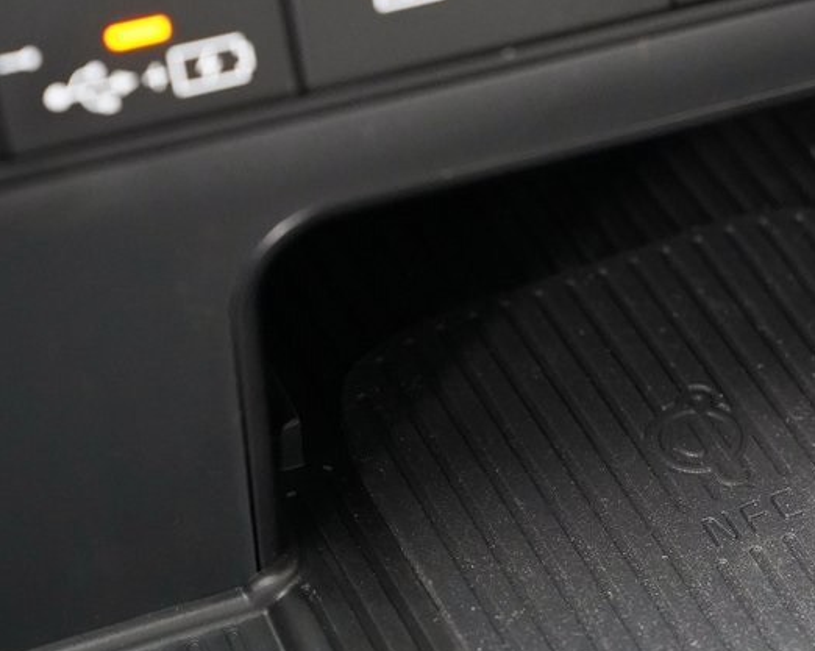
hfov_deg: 14.8
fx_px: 3110
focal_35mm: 129
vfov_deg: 11.9
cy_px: 469
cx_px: 723
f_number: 5.6
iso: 12800
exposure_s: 1/80
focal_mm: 70
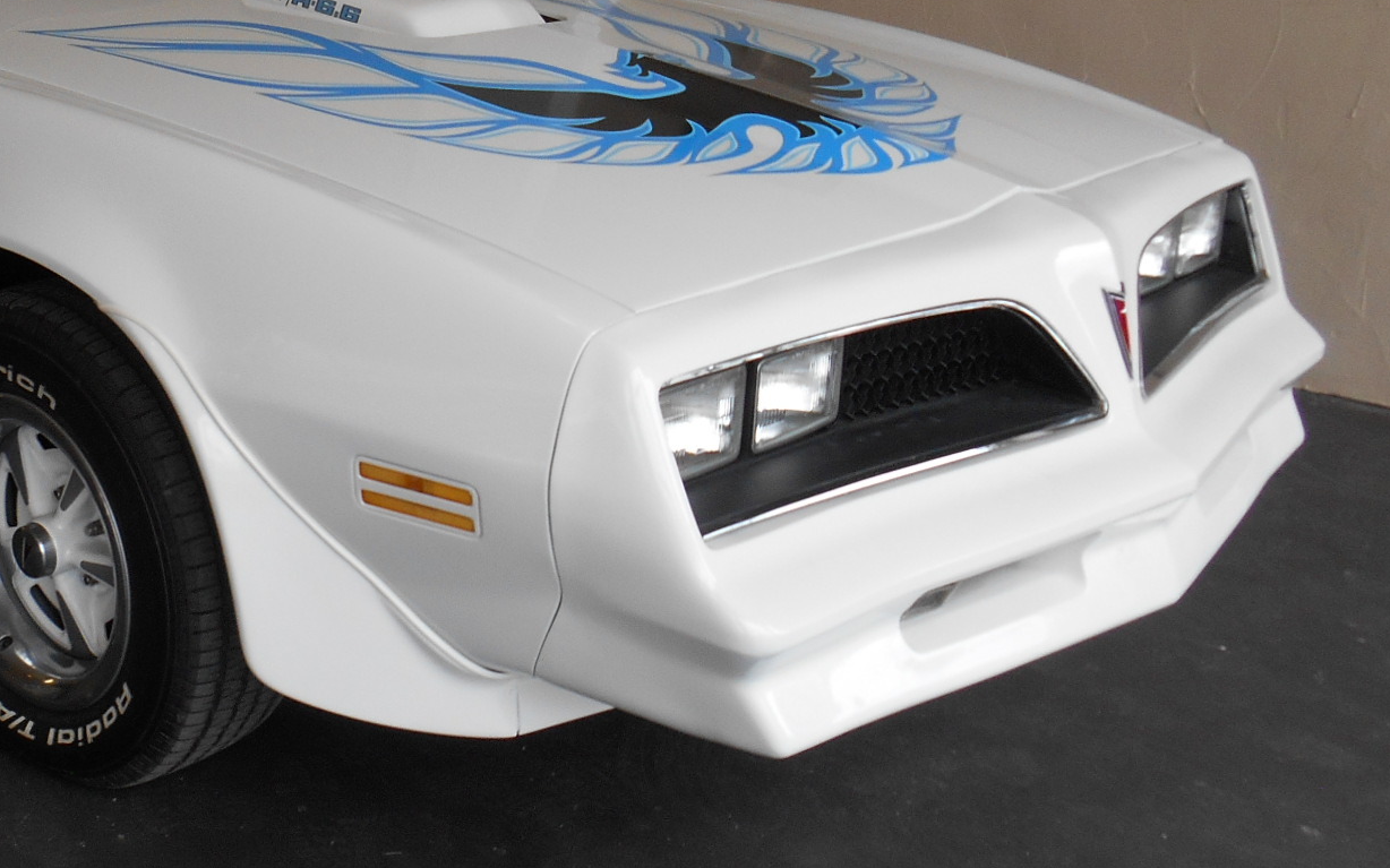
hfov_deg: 38.5
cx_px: 336
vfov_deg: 25.3
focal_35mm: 51
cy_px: 413
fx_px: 1932
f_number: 3.4
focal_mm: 4.7
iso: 110
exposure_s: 1/30
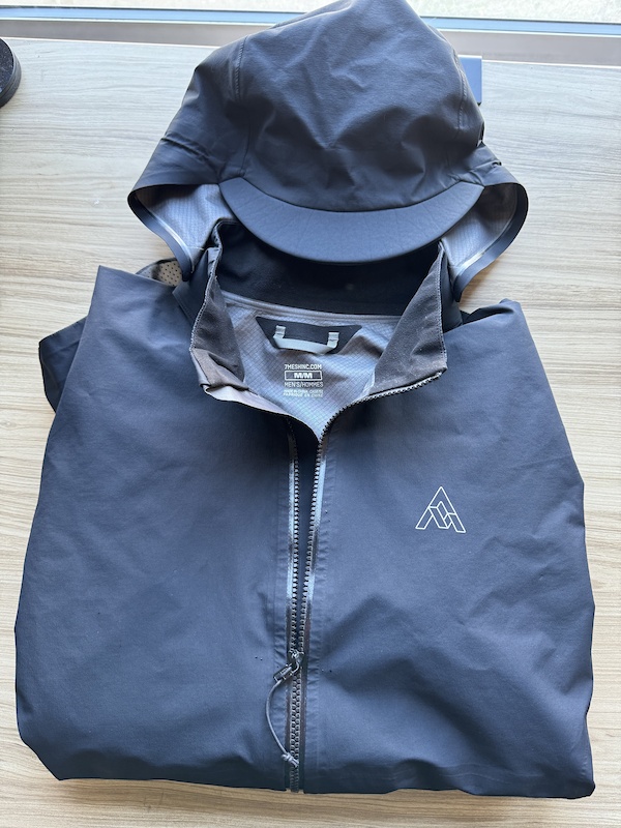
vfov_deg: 71.6
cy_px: 414
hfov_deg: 56.8
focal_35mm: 24
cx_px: 310
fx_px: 574
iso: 200
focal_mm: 6.76
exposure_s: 1/60
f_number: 1.78
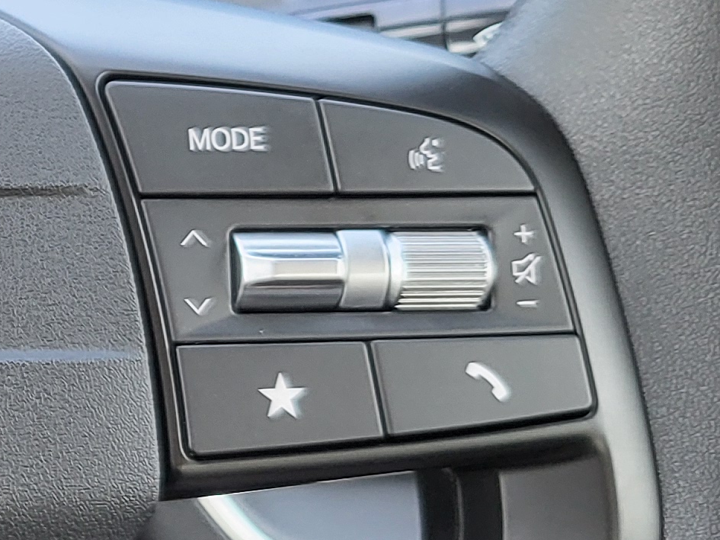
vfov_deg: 13.5
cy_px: 241
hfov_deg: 15.5
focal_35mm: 110
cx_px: -560
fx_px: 2288
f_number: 1.8
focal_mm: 5.4
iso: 100
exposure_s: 1/100
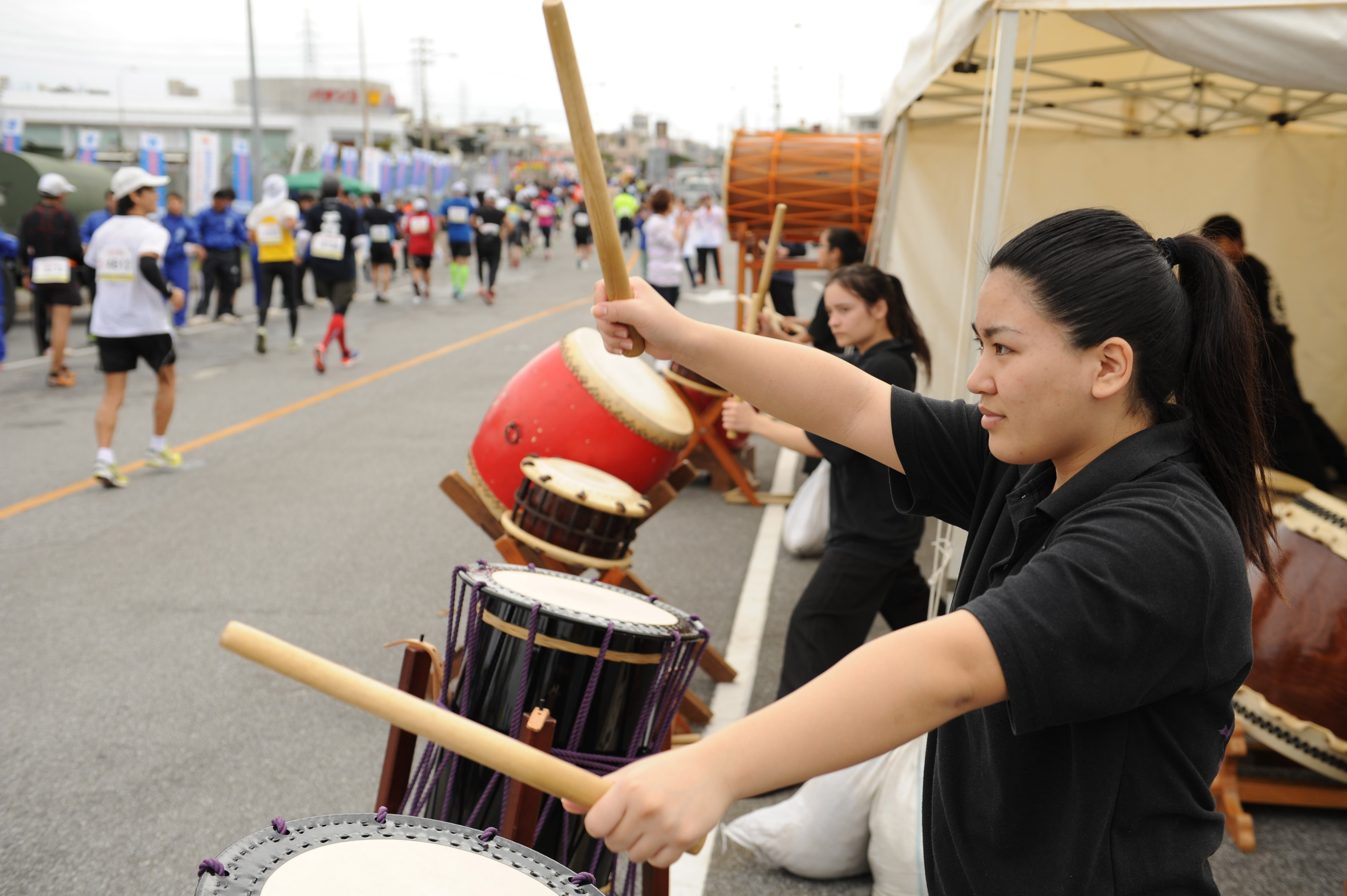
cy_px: 461
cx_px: 700
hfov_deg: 48.5
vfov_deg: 33.4
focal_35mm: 40
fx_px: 1496
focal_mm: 38
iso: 200
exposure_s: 1/1000
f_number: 4
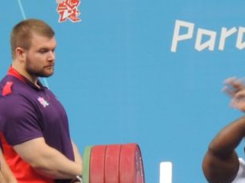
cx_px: 246
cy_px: 208
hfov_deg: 2.6
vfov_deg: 1.9
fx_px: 5436
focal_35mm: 768
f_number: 4.6
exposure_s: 1/50
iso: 400
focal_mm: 40.1
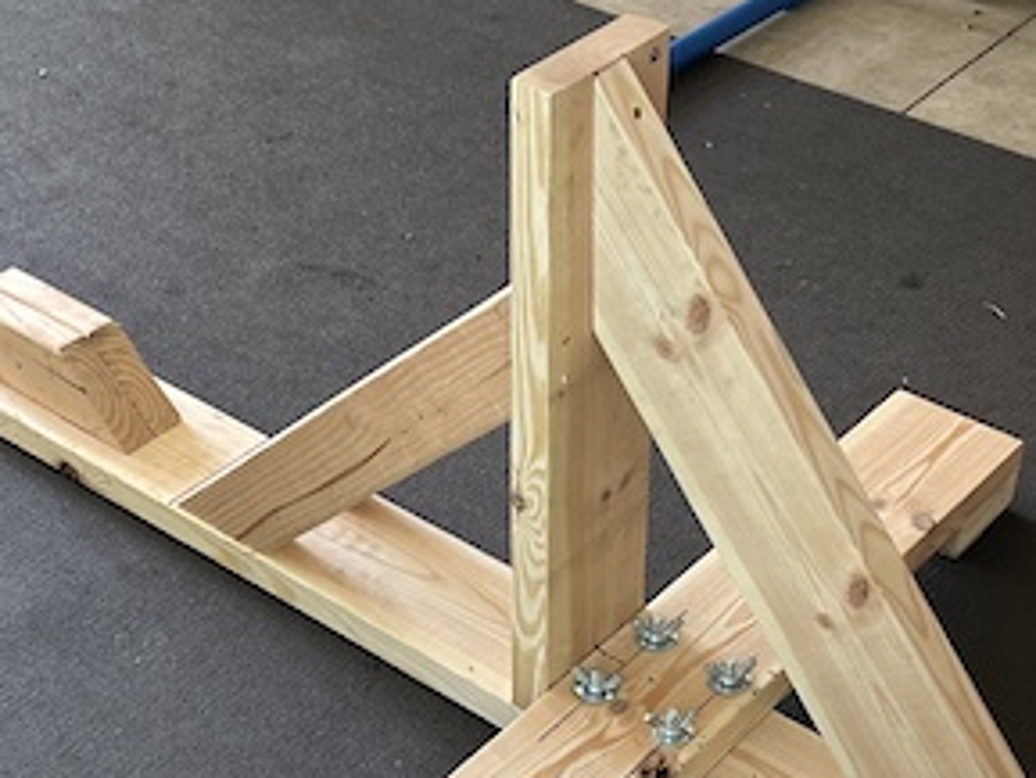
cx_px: 488
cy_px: 441
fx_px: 2156
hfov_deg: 27.0
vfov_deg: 20.4
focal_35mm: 72
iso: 100
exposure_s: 1/60
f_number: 1.6
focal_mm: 4.2
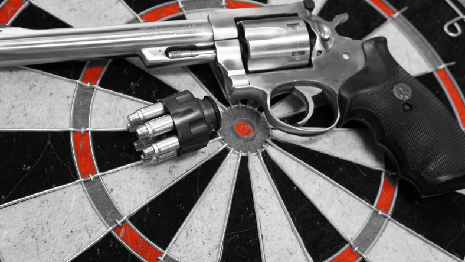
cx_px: 232
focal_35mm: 51
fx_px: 629
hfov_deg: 40.6
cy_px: 131
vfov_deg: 23.5
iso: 1000
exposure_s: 1/60
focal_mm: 32
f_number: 4
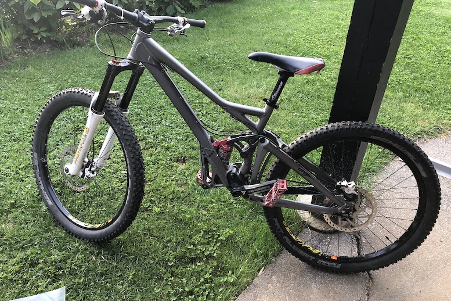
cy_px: 145
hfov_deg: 61.9
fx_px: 376
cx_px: 228
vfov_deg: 43.6
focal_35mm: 30
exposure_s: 1/40
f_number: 1.8
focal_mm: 3.99
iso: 25
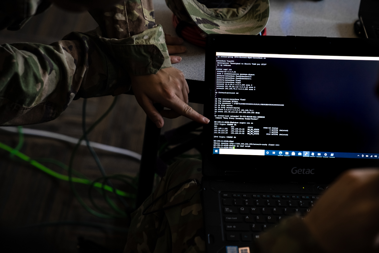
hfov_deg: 28.8
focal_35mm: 70
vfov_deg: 19.5
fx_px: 737
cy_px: 126
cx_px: 190
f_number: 3.2
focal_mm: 70
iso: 800
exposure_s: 1/125
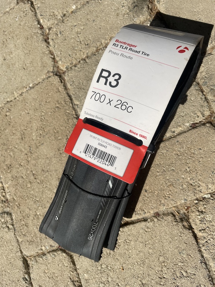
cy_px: 144
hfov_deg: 53.1
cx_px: 108
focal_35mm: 26
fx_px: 215
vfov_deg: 67.3
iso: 32
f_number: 1.6
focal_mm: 4.2
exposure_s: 1/7299
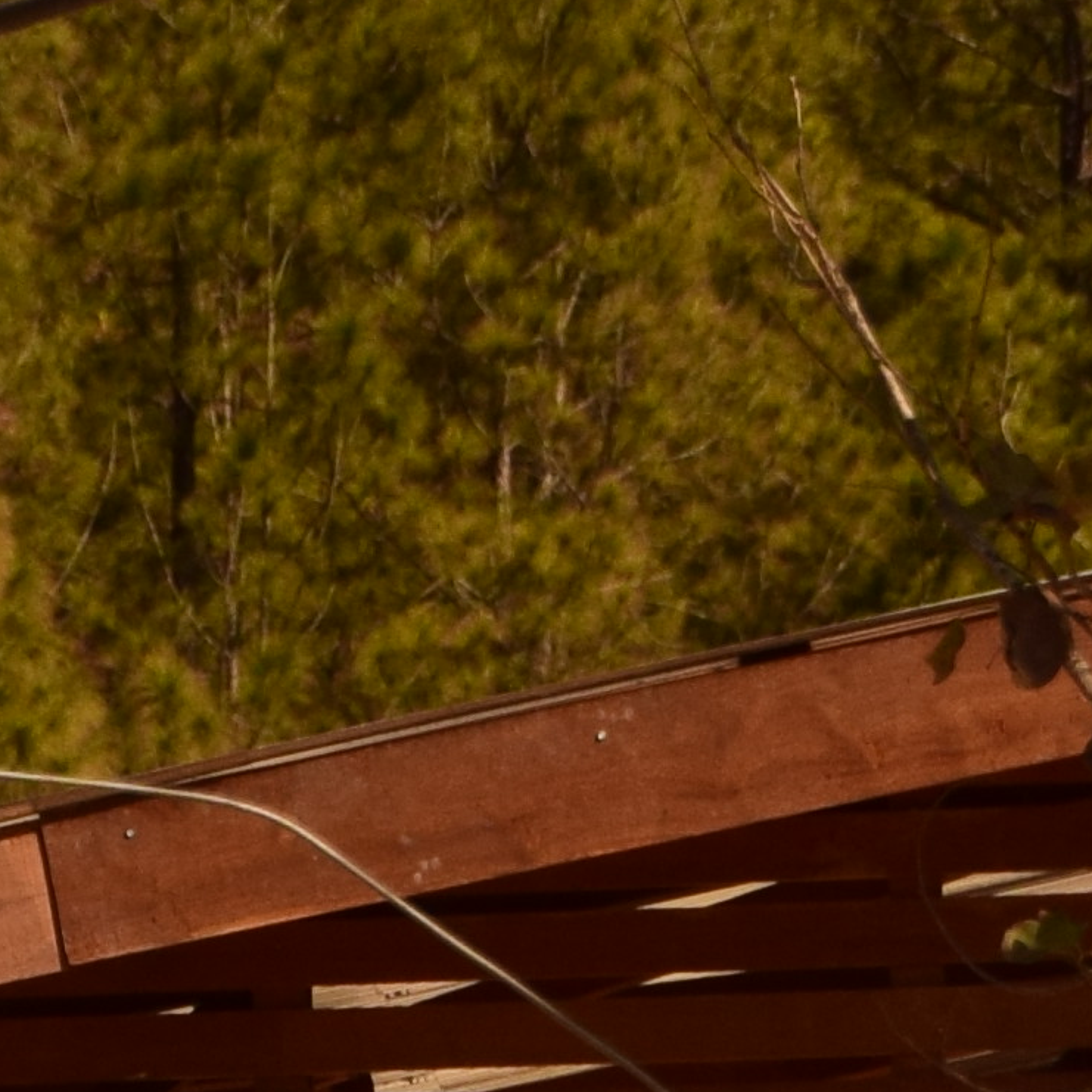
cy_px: 1925
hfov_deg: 3.8
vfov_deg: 3.8
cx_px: -421
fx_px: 16203
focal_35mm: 454
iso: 200
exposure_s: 1/1250
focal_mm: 44
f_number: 7.1
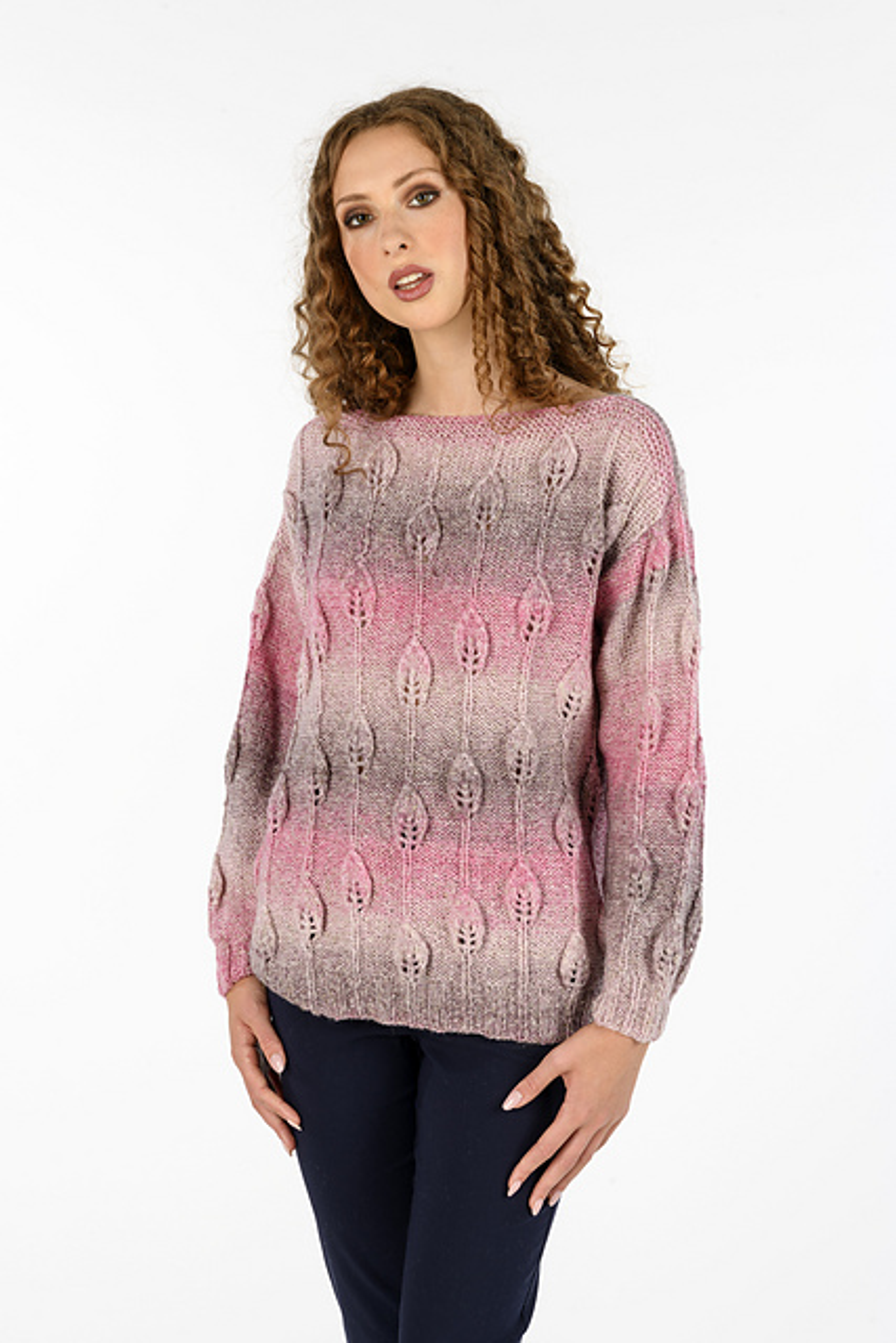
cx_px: 448
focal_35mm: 70
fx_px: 2612
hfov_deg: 19.5
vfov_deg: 28.8
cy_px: 672
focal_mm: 70
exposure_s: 1/125
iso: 64
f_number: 16
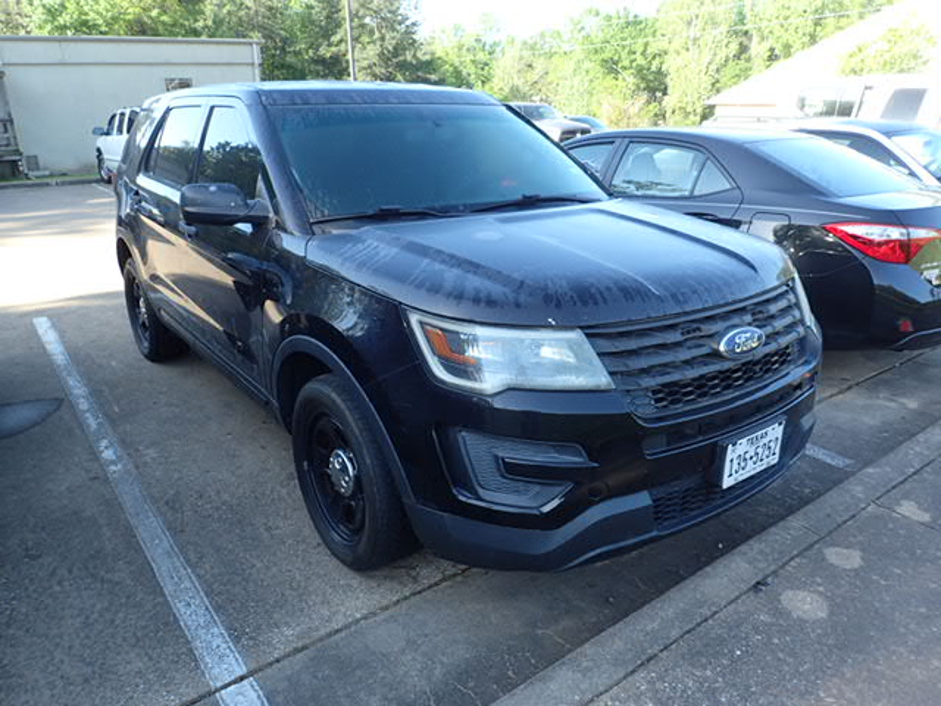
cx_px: 470
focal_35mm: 25
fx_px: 680
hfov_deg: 69.4
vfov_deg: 54.9
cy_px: 353
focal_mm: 4.5
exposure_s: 1/160
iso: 100
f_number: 2.8
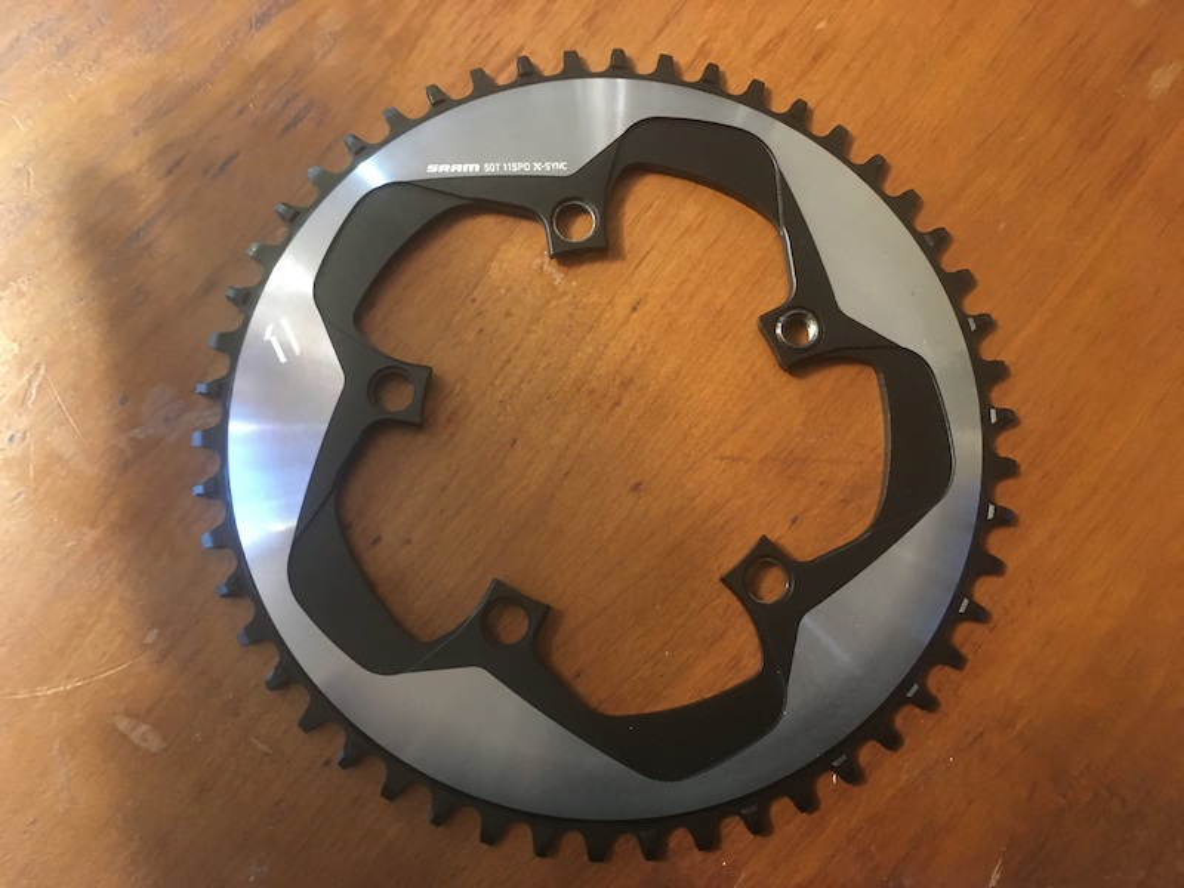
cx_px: 592
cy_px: 444
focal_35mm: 29
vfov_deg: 48.2
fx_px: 992
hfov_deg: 61.7
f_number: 2.2
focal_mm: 4.15
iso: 400
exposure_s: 1/15
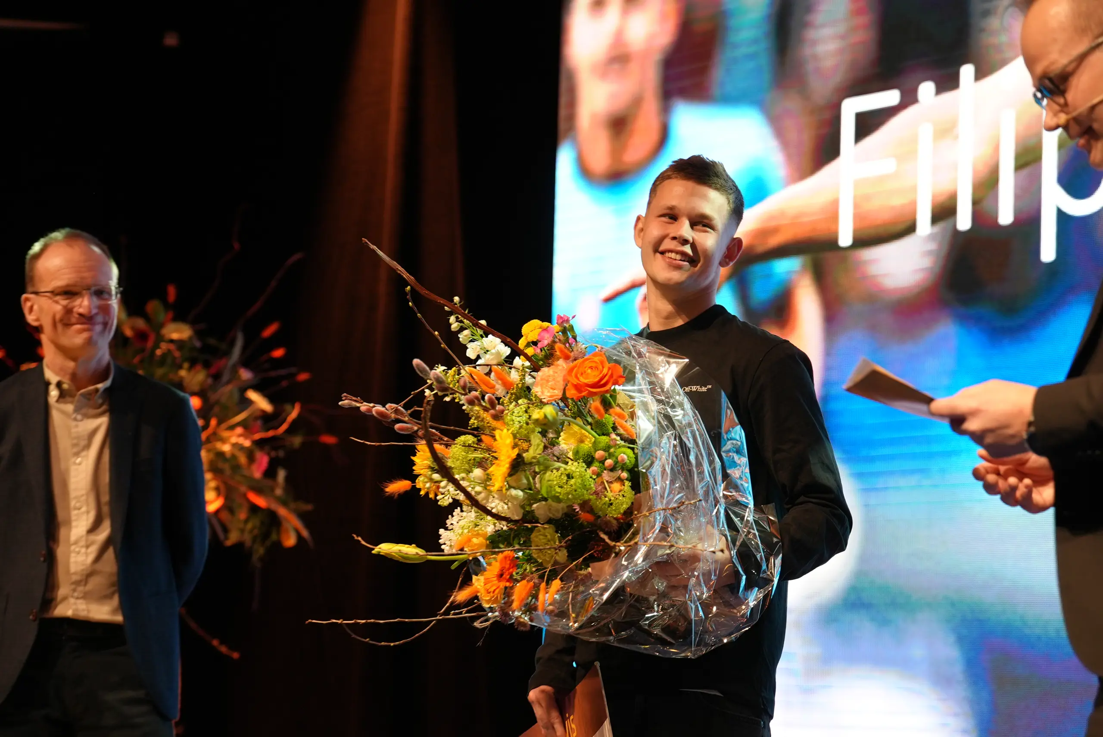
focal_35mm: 96
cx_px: 552
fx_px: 2943
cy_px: 368
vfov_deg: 14.3
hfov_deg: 21.2
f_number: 4
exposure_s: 1/160
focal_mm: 96
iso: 1000
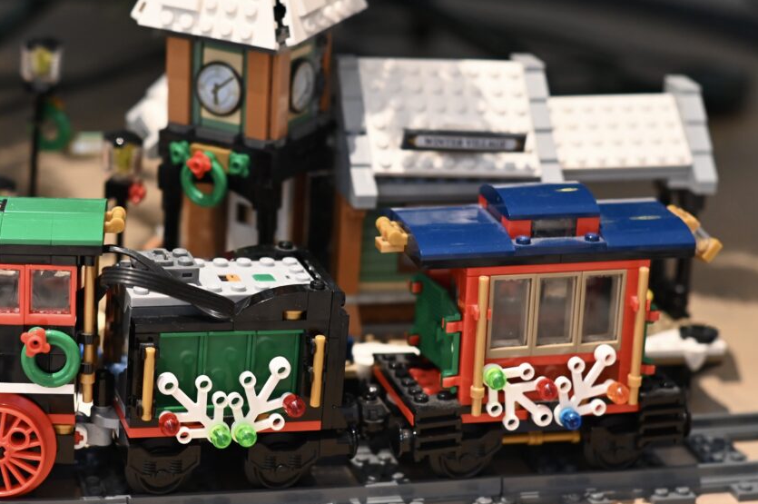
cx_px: 288
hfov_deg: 22.1
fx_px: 1935
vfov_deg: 14.8
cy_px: 241
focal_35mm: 92
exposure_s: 1/50
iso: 1800
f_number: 3.5
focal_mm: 50
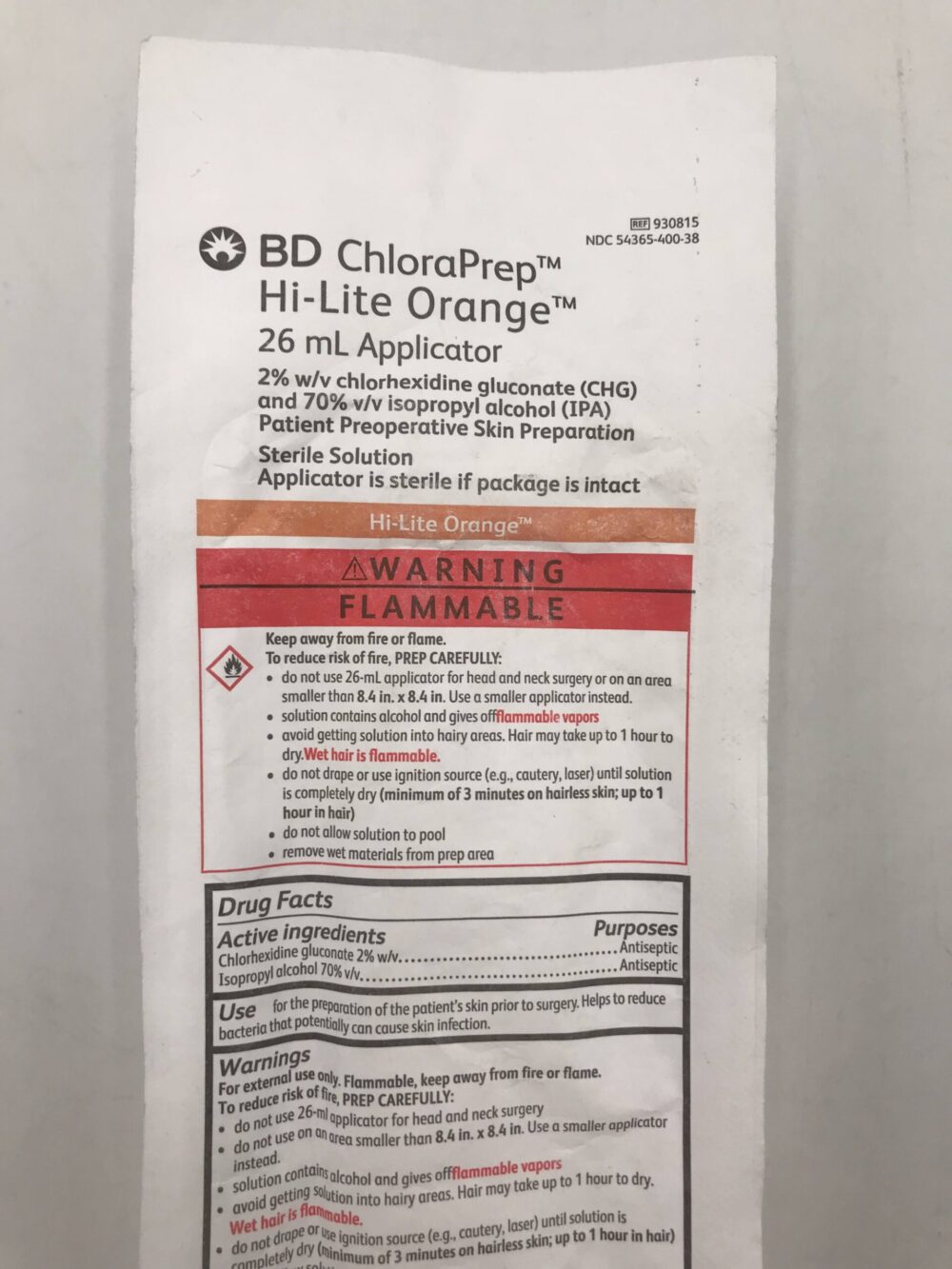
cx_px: 476
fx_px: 1027
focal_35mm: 28
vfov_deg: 63.4
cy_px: 634
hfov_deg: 49.8
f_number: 1.8
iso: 25
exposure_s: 1/60
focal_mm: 3.99
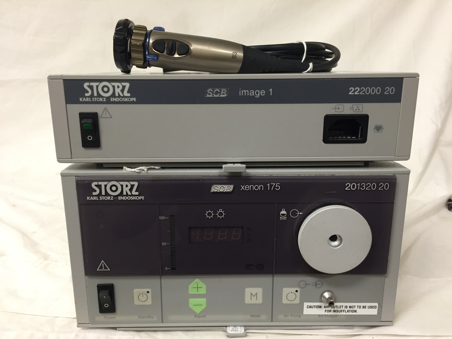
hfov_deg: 61.7
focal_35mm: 29
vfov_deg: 48.2
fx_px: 379
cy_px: 170
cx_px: 226
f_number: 2.2
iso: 125
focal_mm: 4.15
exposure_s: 1/30
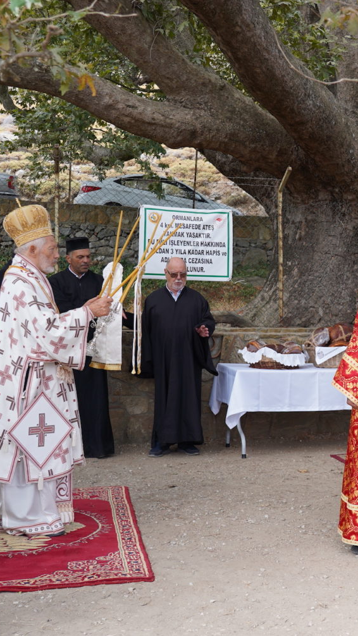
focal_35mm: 56
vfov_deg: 37.2
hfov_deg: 20.6
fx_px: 945
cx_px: 375
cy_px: 323
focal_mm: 35
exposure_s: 1/200
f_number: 4
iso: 100
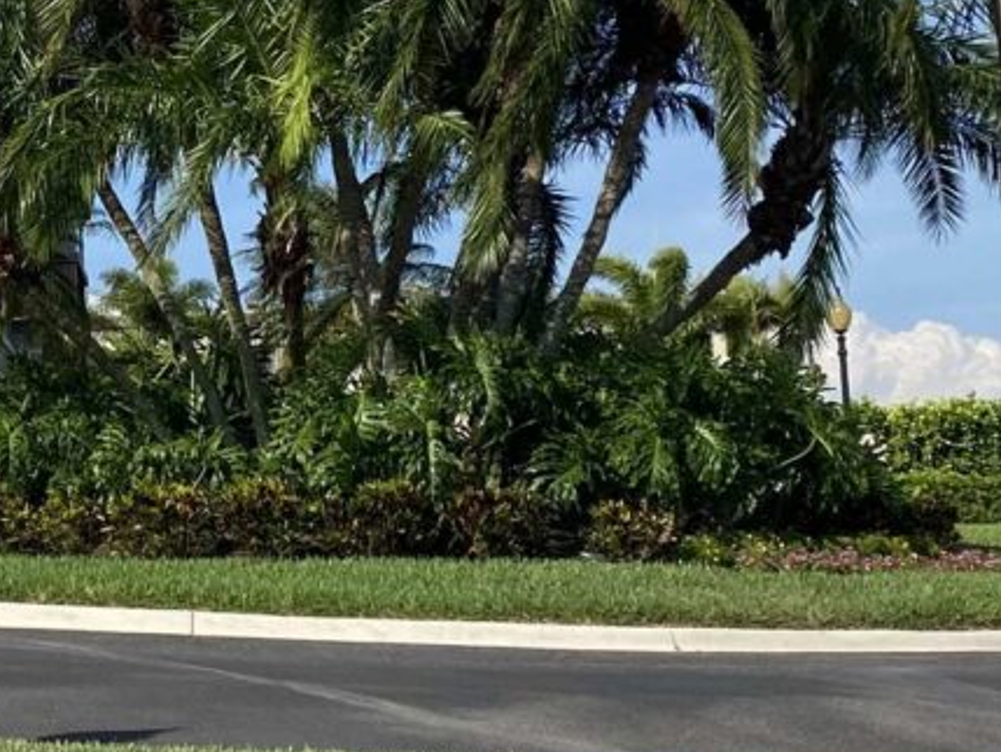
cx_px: -70
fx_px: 2748
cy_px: 173
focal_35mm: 95
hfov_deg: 19.8
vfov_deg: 15.5
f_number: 1.8
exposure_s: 1/2890
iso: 32
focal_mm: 4.25
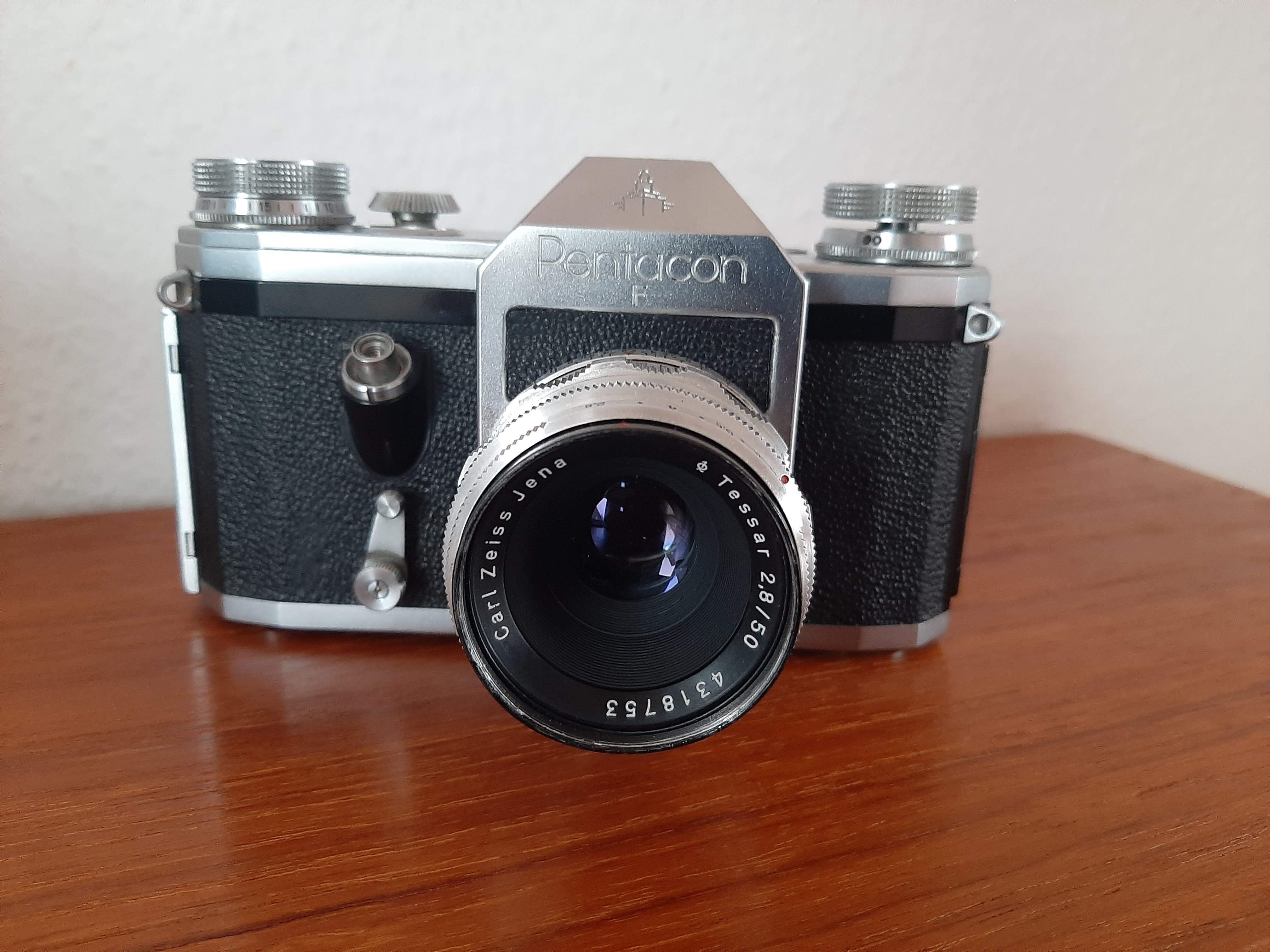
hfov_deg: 67.3
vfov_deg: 53.1
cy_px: 476
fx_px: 954
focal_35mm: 26
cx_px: 635
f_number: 1.7
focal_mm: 3.93
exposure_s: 1/25
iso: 200
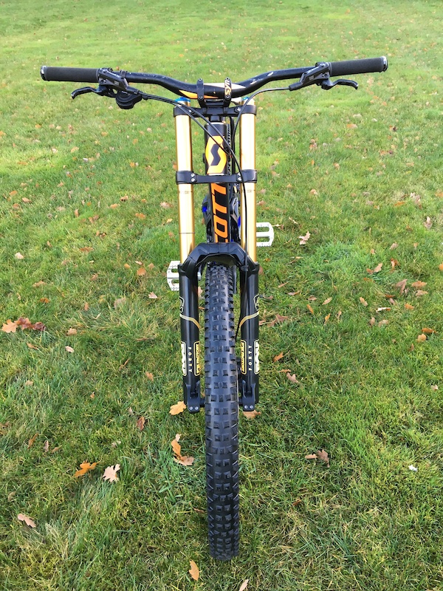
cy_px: 296
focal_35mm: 29
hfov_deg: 48.2
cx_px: 222
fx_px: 495
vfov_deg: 61.7
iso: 64
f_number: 2.2
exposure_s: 1/33
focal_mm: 4.15
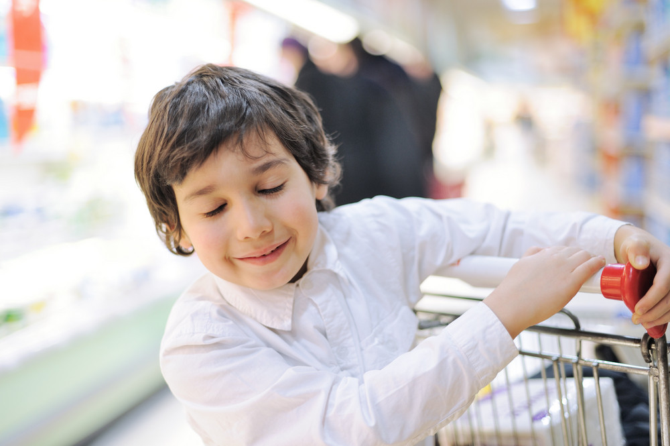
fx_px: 930
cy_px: 223
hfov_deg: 39.6
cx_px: 335
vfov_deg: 26.9
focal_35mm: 50
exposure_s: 1/80
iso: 320
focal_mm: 50
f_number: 1.8
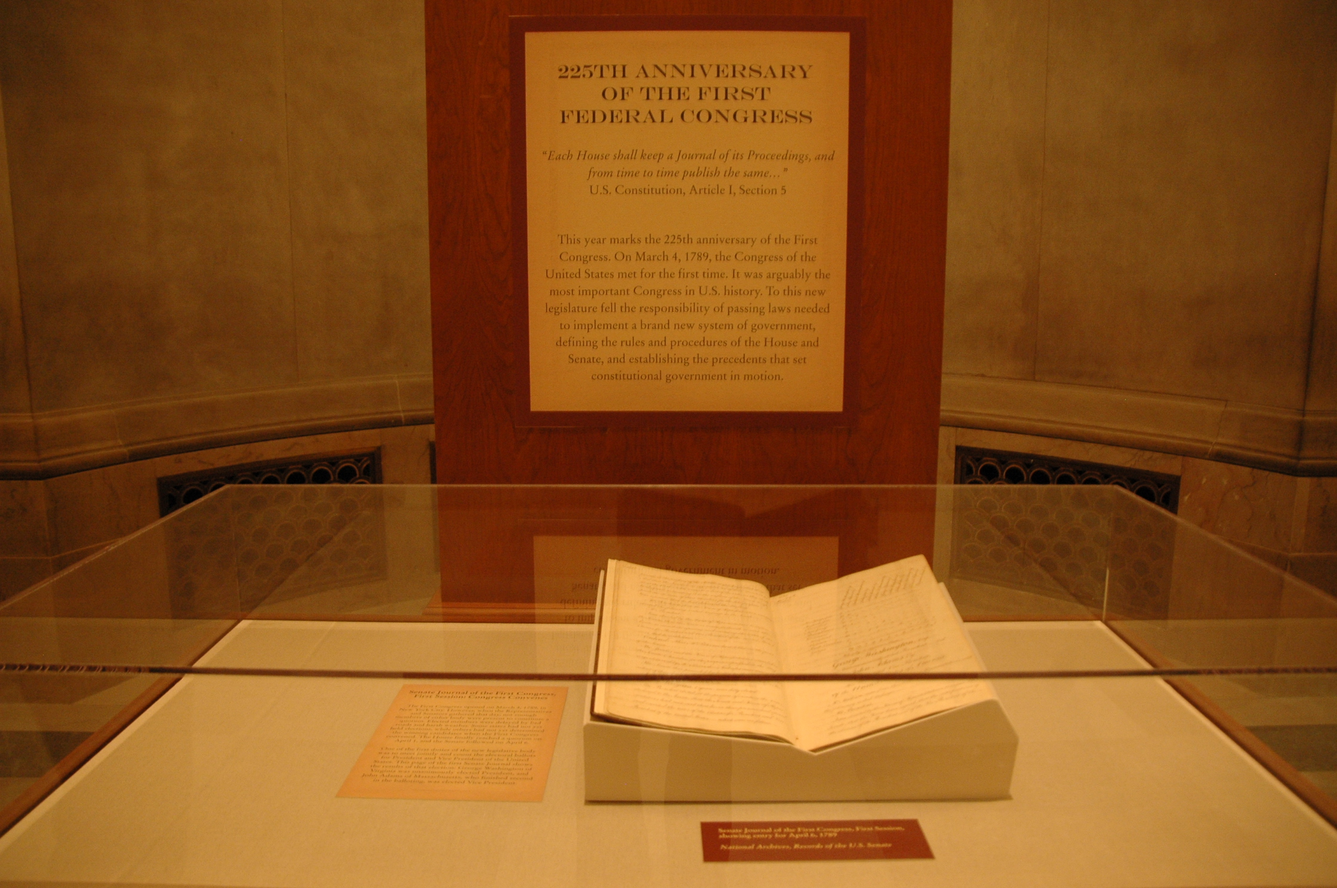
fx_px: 1002
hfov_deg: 67.4
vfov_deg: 47.8
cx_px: 668
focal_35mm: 27
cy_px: 444
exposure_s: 1/5
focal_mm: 18
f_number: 3.5
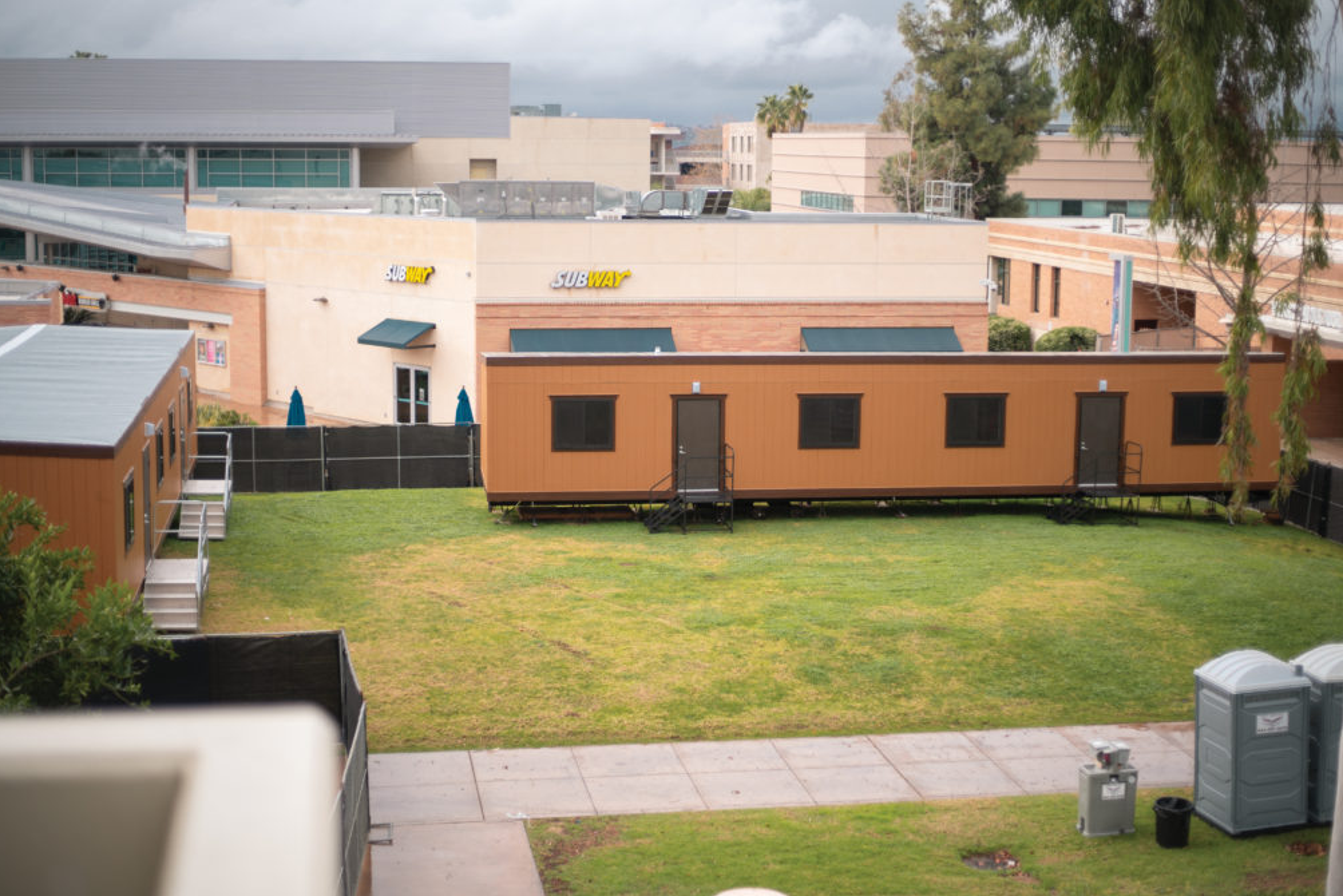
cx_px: 680
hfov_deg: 38.9
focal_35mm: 51
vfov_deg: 26.5
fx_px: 1903
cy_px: 455
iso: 100
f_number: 1.8
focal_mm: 50
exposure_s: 1/1250
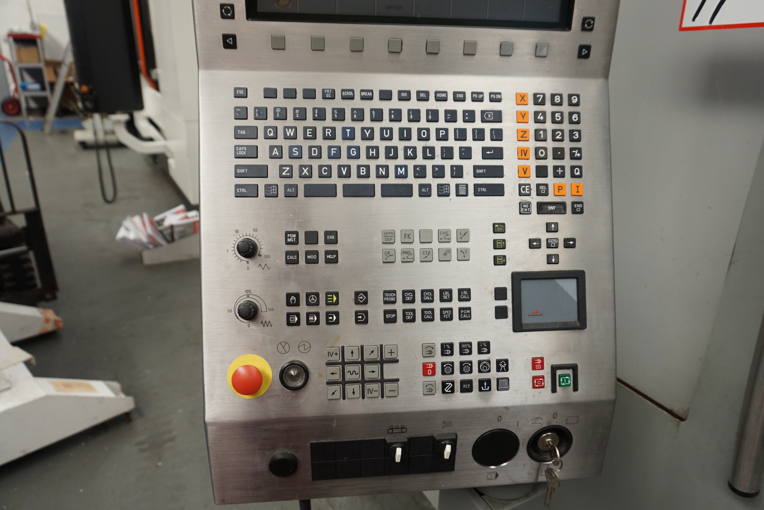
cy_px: 260
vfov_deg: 51.3
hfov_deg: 71.5
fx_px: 531
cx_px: 398
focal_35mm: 25
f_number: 4
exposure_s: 1/160
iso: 160
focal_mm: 16
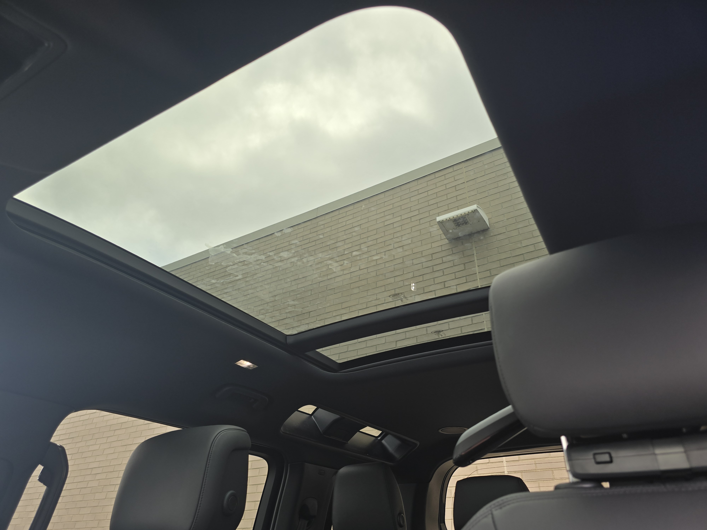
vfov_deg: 58.9
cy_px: 265
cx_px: 354
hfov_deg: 73.9
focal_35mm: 23
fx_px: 470
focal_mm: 6.3
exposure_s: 1/180
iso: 40
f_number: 1.7
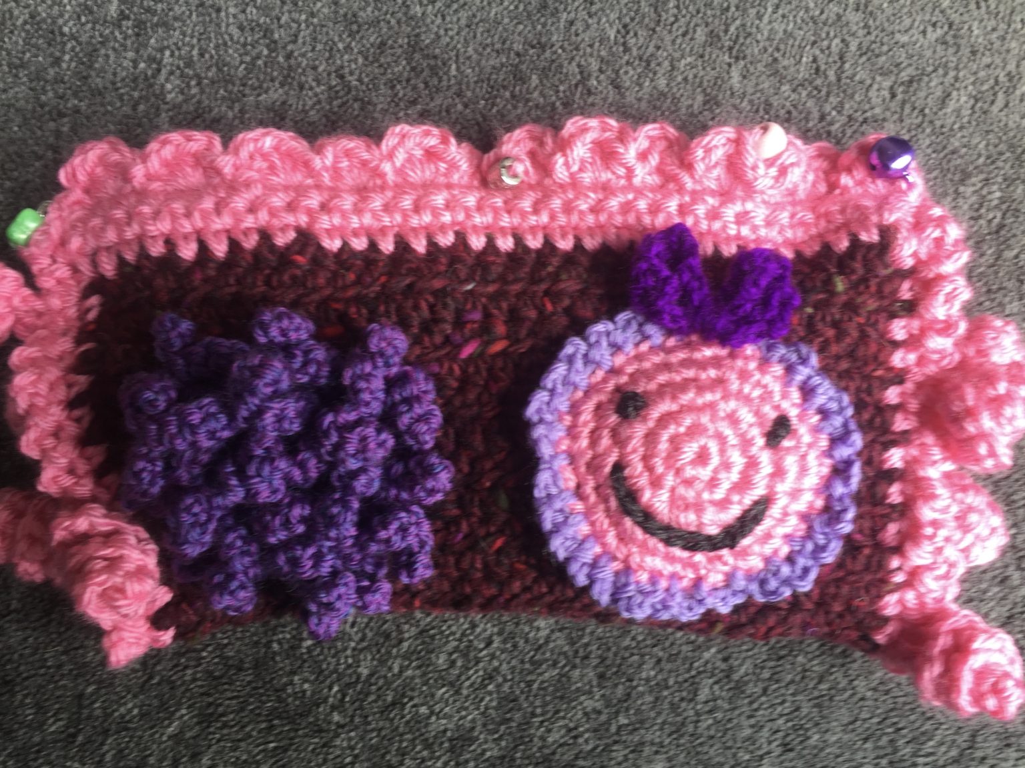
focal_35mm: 29
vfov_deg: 48.2
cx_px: 512
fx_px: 859
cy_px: 384
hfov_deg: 61.7
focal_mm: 4.15
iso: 32
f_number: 2.2
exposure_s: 1/50
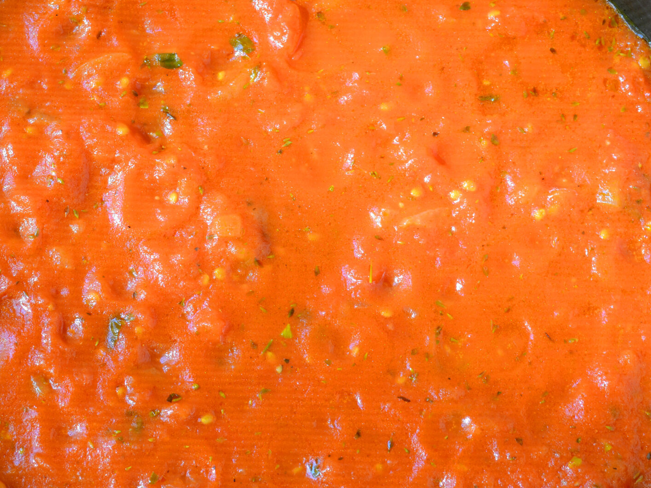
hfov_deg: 12.7
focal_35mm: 156
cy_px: 254
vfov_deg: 9.5
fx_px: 2934
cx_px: 280
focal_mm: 80
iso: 100
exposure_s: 1/1.3
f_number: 10
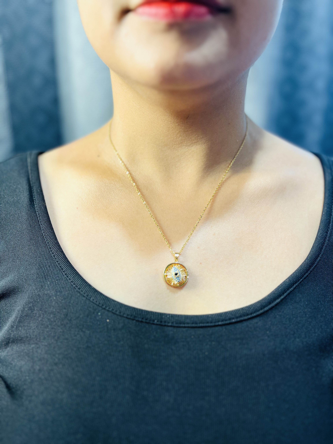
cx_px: 166
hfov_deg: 53.1
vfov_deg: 67.3
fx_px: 333
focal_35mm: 26
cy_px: 222
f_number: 1.6
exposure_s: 1/50
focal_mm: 5.1
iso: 80
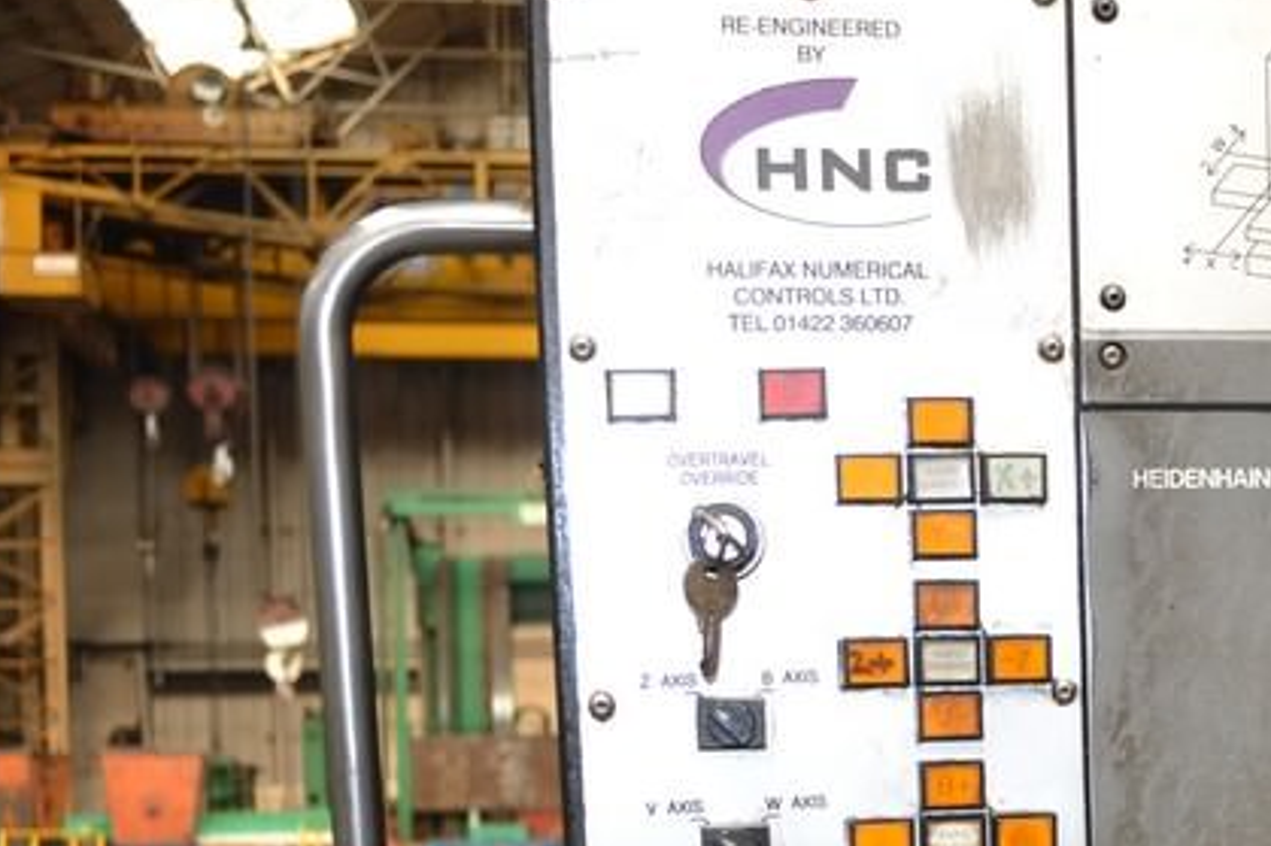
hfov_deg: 28.6
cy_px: 917
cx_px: 1271
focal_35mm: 66
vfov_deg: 19.7
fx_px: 2329
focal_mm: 18
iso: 360
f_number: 4
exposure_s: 1/125
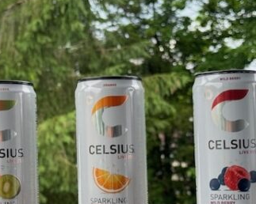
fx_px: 659
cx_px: 113
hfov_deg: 22.0
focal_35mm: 87
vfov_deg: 17.6
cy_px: 131
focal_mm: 6.76
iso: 50
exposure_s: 1/121
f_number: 1.78
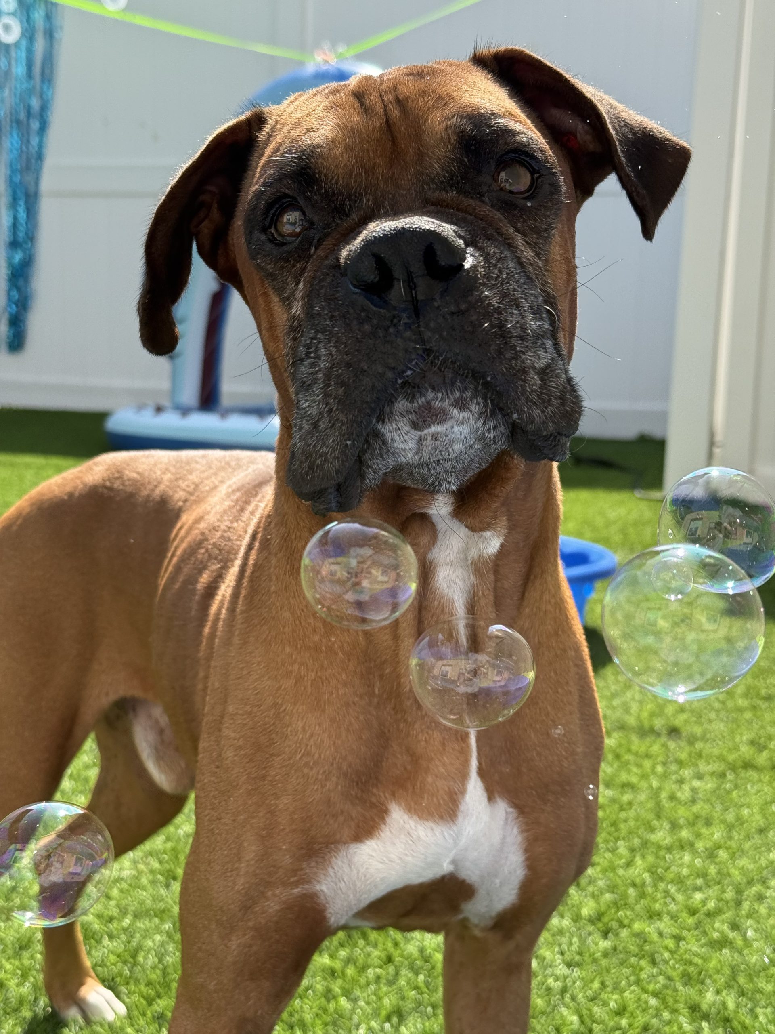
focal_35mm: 48
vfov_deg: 39.7
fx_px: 1433
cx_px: 388
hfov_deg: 30.3
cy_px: 517
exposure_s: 1/2146
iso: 100
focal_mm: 6.76
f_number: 1.78
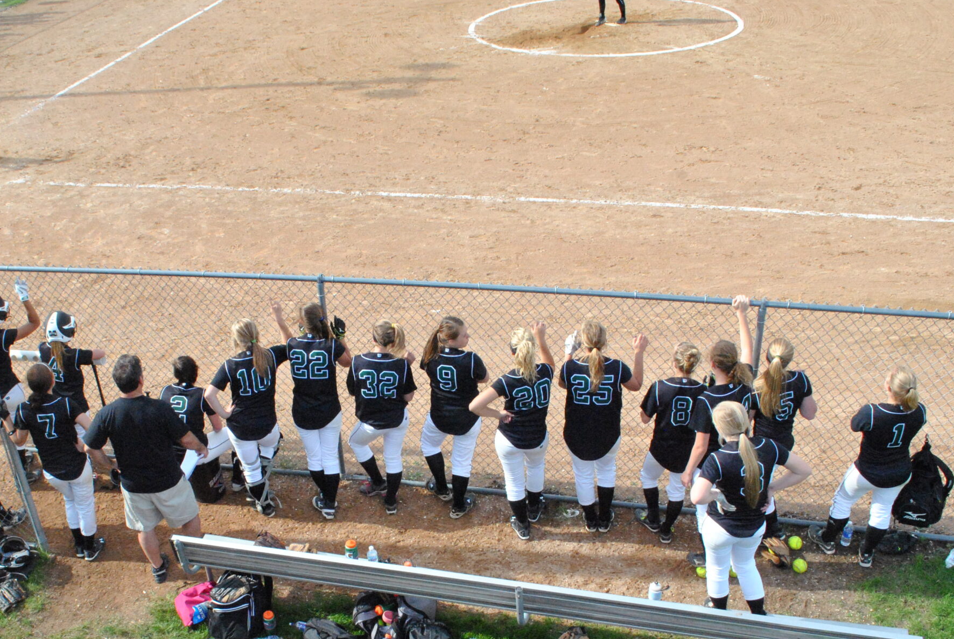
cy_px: 422
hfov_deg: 49.2
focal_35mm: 39
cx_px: 383
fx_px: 1035
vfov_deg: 34.0
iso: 1600
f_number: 13
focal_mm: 18
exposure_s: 1/640
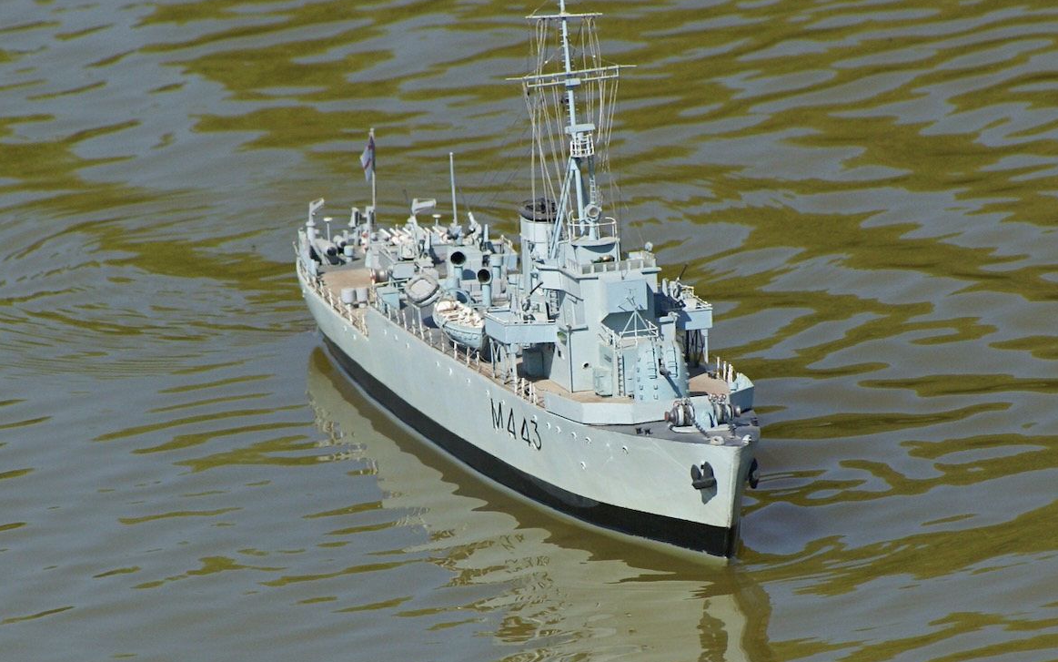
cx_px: 537
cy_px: 328
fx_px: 11159
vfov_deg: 3.4
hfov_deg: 5.4
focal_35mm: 387
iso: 400
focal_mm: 230
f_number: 13
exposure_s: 1/500
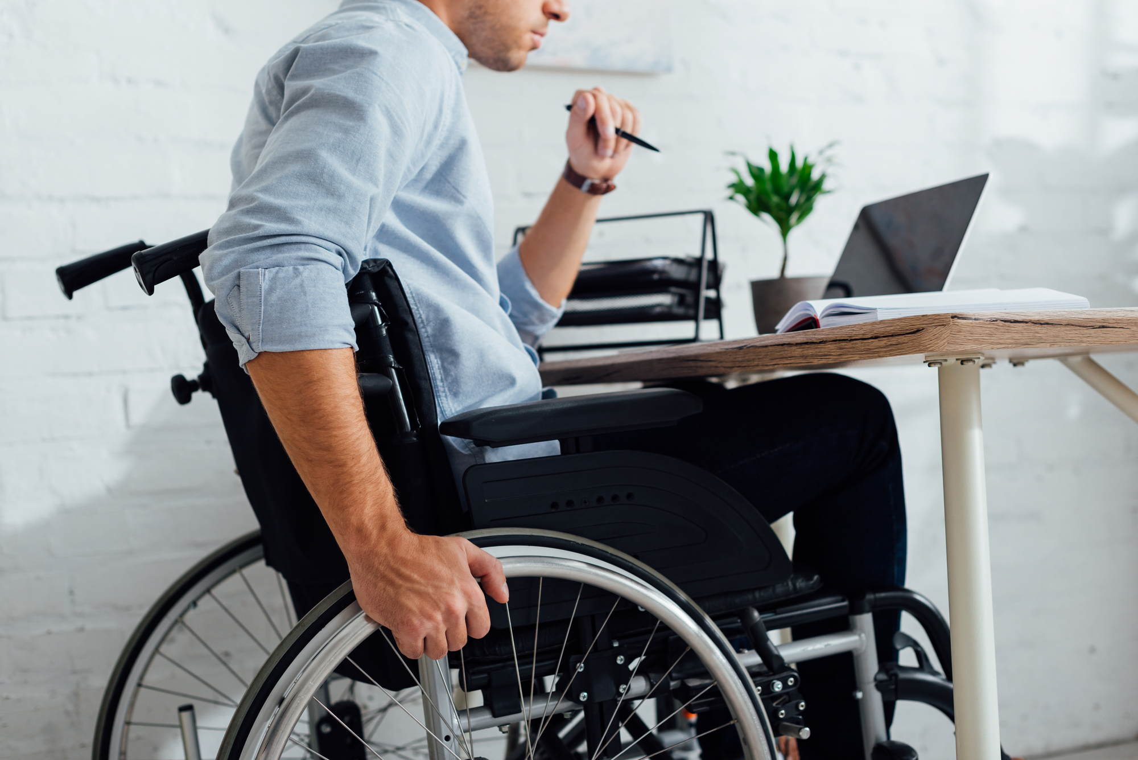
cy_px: 380
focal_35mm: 50
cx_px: 569
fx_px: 1581
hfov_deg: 39.6
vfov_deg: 27.0
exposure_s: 1/200
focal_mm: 50
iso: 100
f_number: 3.5
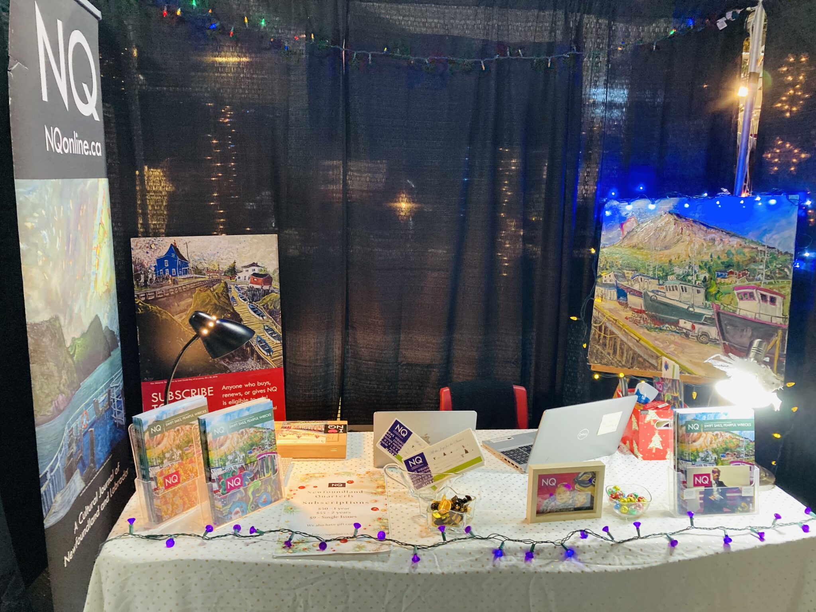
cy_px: 306
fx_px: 660
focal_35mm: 28
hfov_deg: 63.4
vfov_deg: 49.7
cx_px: 408
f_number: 1.8
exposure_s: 1/40
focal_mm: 3.99
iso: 250
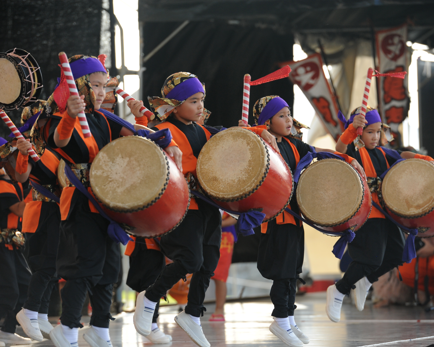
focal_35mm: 226
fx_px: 2903
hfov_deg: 8.6
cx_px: 236
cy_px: 174
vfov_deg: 6.8
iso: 640
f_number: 5.6
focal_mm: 200
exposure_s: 1/1000
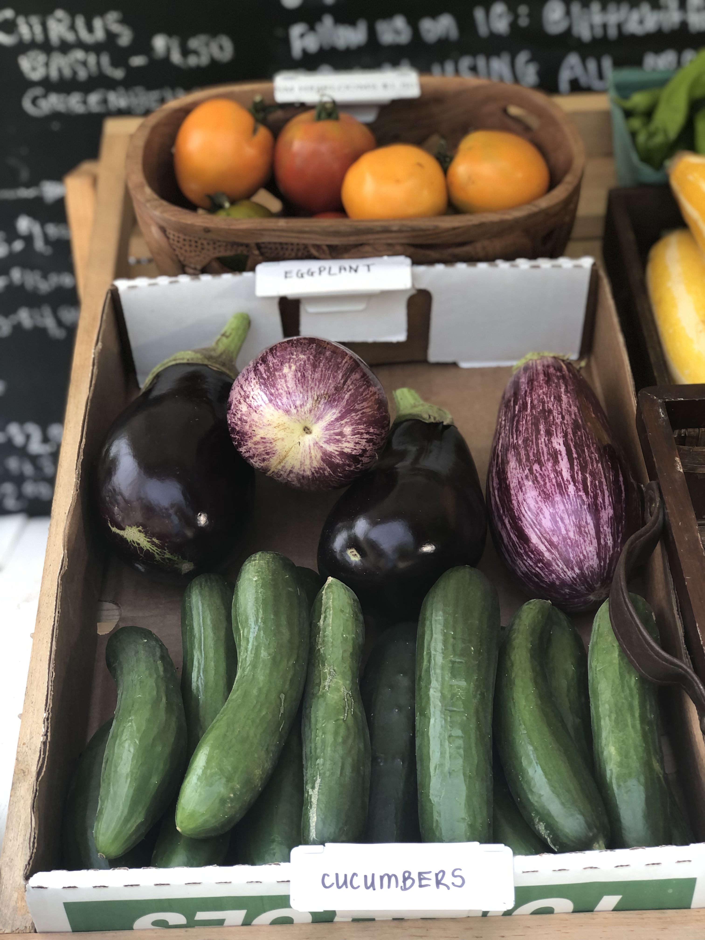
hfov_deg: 25.7
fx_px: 1548
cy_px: 470
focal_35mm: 57
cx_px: 352
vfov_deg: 33.8
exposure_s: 1/60
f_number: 2.8
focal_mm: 6.6
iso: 25
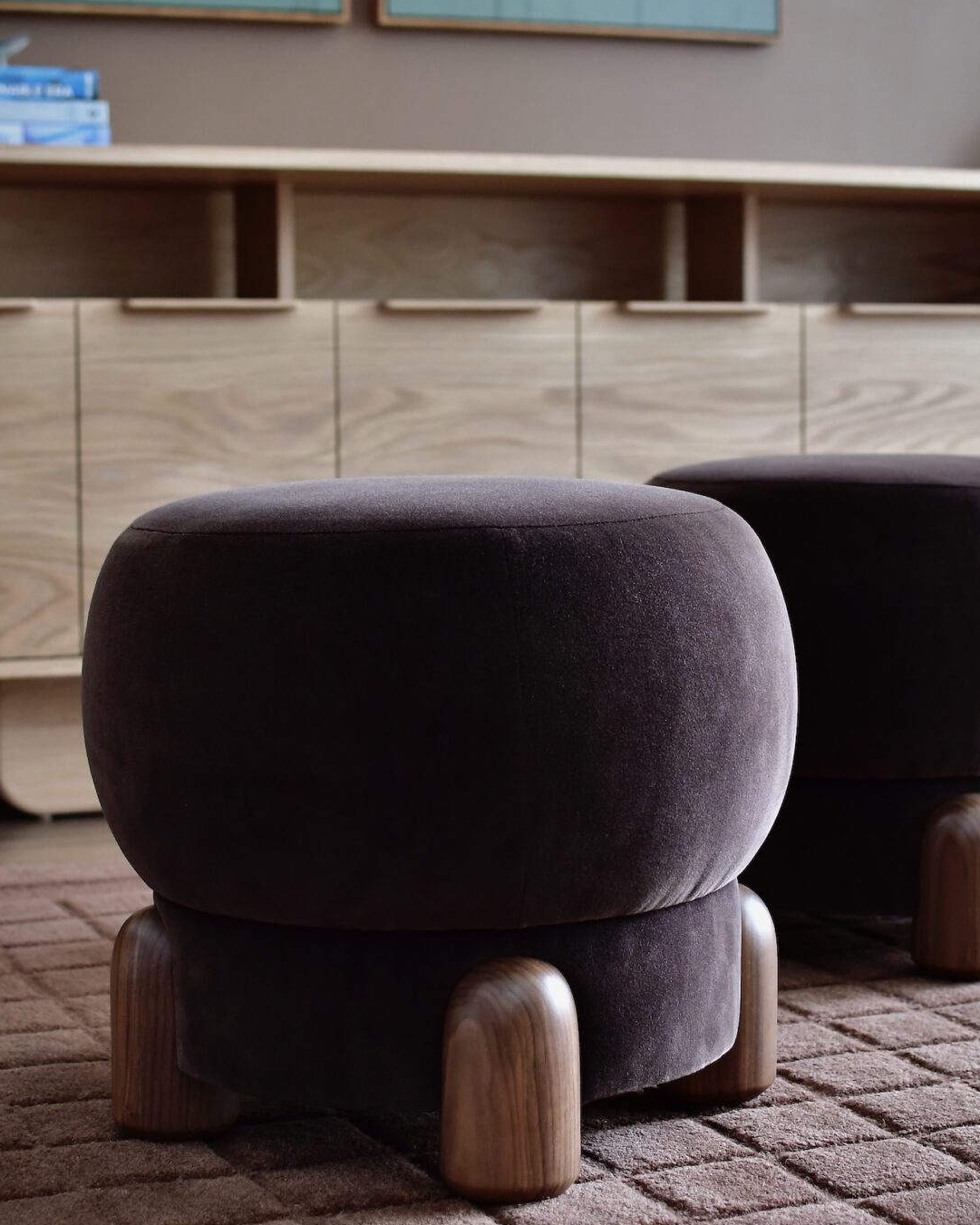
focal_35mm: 74
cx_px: 586
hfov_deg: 20.7
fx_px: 2683
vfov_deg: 25.7
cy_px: 617
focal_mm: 35
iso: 1000
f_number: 4
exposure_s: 1/100
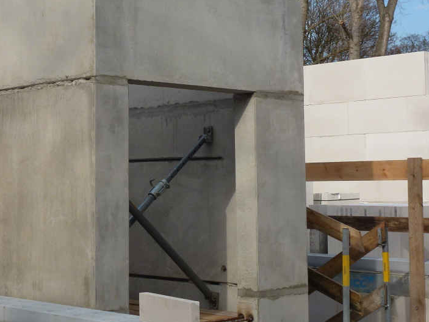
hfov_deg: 27.6
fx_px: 867
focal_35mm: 70
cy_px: 106
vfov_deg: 20.9
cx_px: 134
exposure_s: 1/800
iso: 100
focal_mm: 7.4
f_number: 3.9
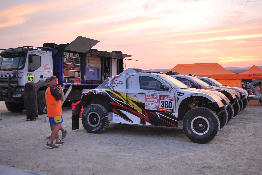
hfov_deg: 53.1
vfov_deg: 37.0
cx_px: 131
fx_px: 262
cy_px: 88
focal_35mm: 36
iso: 320
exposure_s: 1/60
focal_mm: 24
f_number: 4
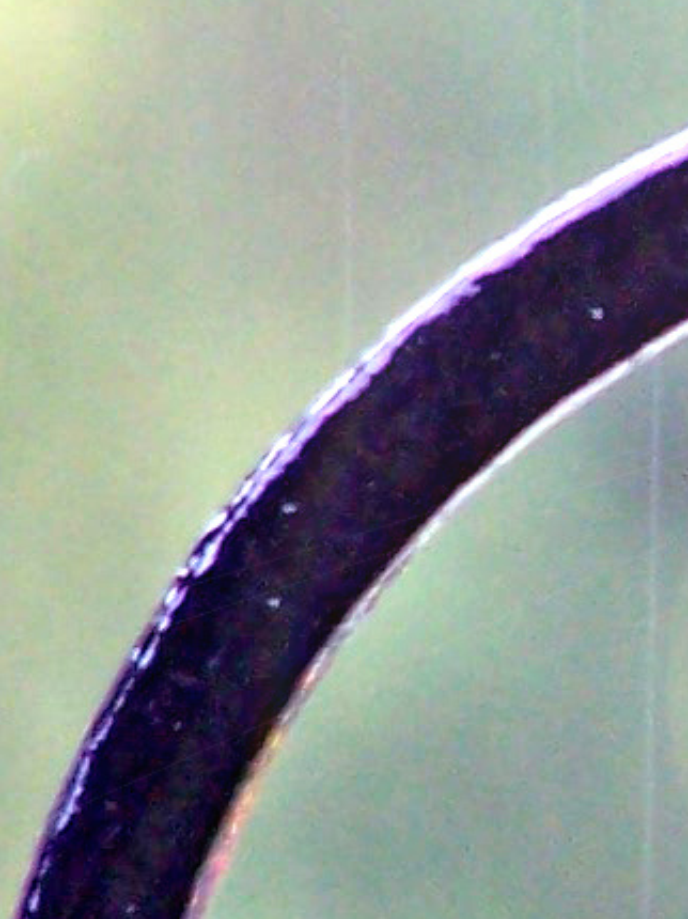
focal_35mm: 2037
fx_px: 54035
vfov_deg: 1.0
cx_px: 1211
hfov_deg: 0.7
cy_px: 451
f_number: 3.7
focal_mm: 63
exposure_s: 1/20
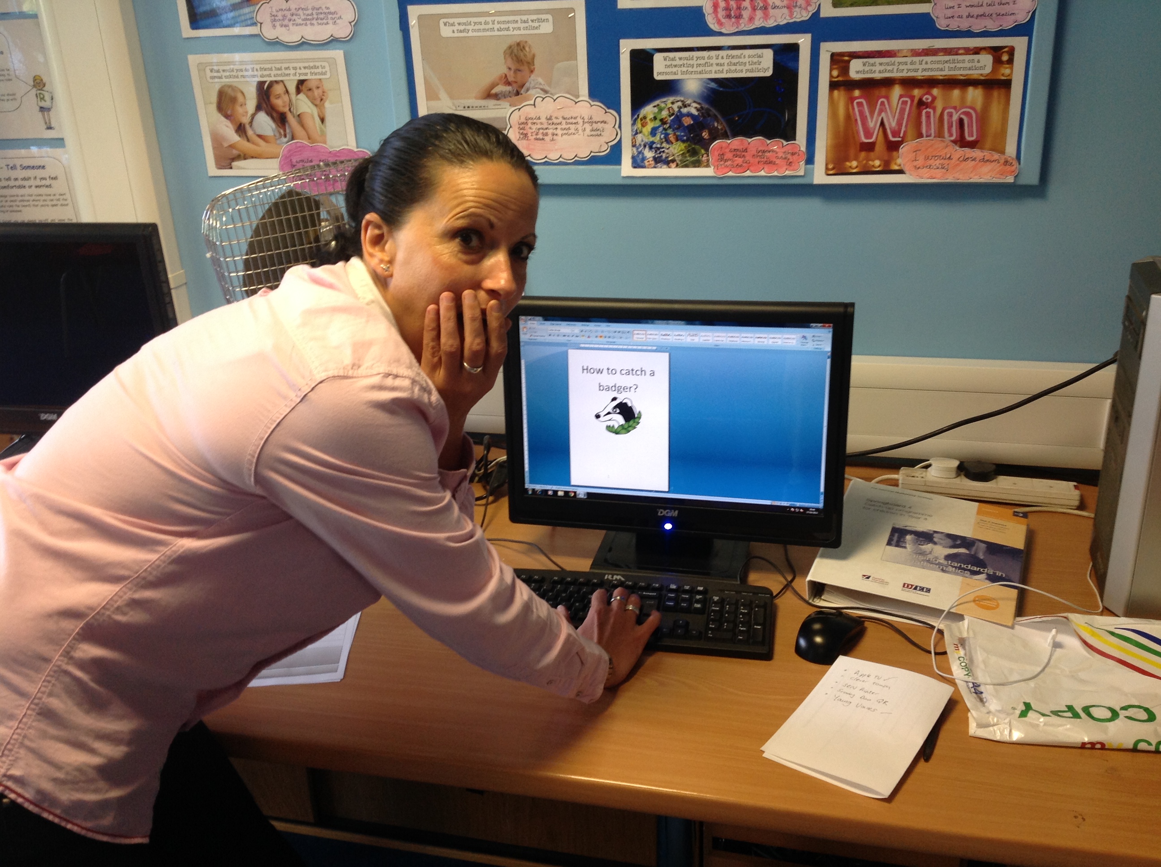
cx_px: 580
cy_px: 434
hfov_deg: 52.7
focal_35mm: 35
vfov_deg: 40.6
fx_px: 1172
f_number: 2.4
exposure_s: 1/15
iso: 64
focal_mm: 4.28
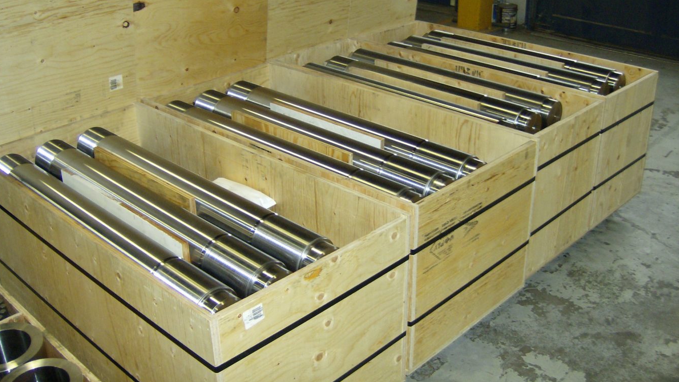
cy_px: 158
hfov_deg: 50.5
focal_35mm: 40
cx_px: 333
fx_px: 720
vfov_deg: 29.6
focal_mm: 6
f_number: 2.8
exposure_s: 1/60
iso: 200
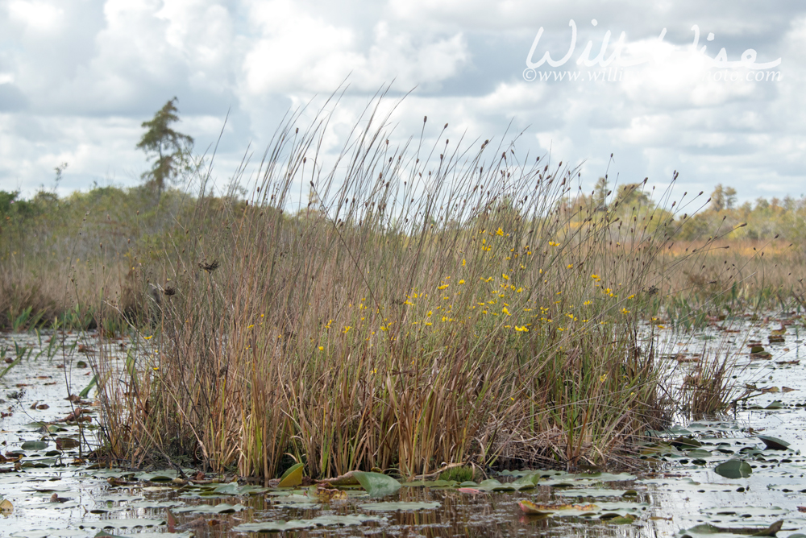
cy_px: 269
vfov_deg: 11.7
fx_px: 2621
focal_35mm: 117
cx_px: 403
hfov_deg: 17.5
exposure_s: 1/500
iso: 250
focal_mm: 78
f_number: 5.6
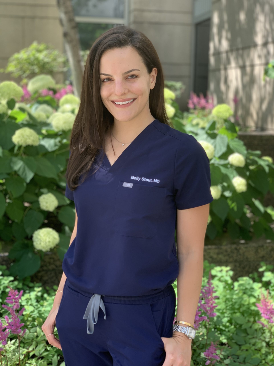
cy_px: 183
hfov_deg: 28.0
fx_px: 549
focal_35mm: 52
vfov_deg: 36.8
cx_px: 137
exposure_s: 1/122
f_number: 2.4
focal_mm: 6
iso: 25
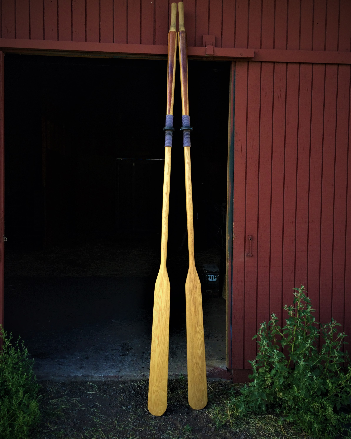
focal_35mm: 31
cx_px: 180
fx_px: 403
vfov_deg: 57.2
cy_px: 212
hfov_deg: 47.1
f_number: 2.2
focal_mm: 4.15
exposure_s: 1/287
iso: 32
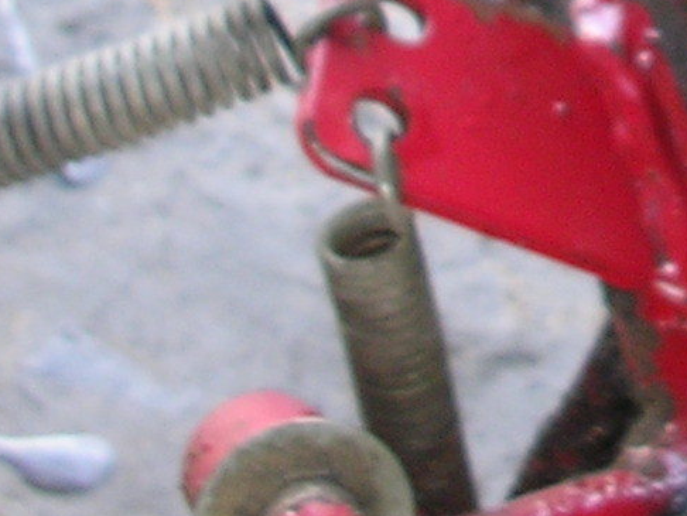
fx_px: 3177
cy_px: -338
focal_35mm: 160
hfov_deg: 11.8
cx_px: 1046
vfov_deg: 9.0
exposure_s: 1/30
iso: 50
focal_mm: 5.8
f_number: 2.8
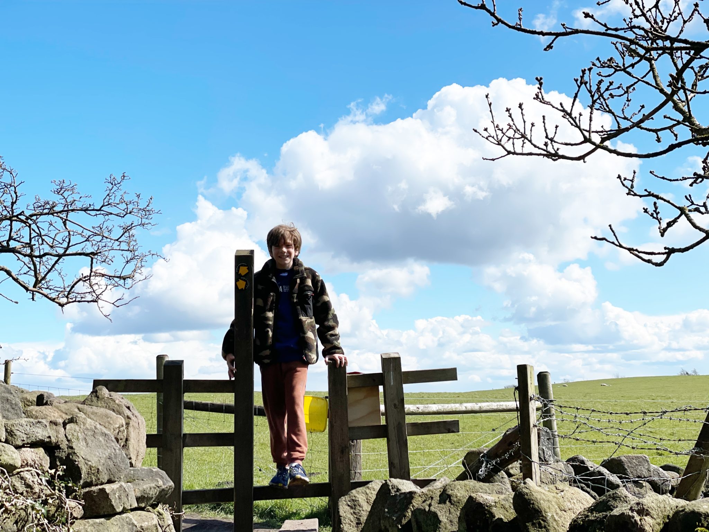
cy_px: 266
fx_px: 1065
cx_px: 354
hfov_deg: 36.8
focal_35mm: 52
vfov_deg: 28.0
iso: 25
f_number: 2
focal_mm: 6
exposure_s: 1/2994
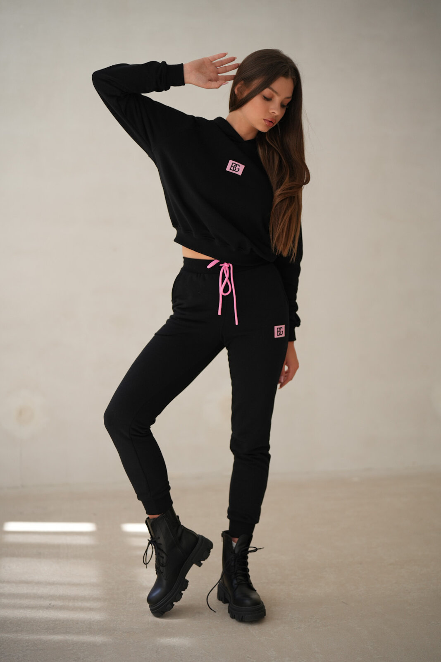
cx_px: 220
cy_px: 331
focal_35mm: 50
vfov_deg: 39.6
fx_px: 918
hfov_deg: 27.0
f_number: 1.4
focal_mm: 50
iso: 320
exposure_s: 1/400
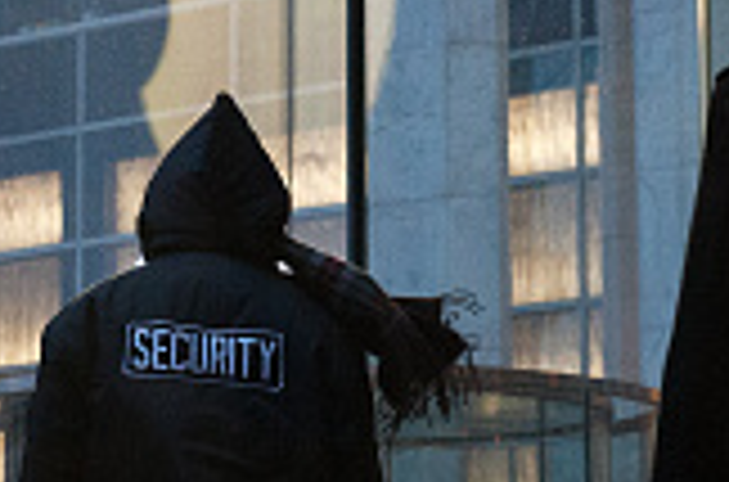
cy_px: -92
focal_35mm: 228
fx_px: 4604
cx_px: 112
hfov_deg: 9.0
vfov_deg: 6.0
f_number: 5
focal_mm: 62
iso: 3200
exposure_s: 1/160
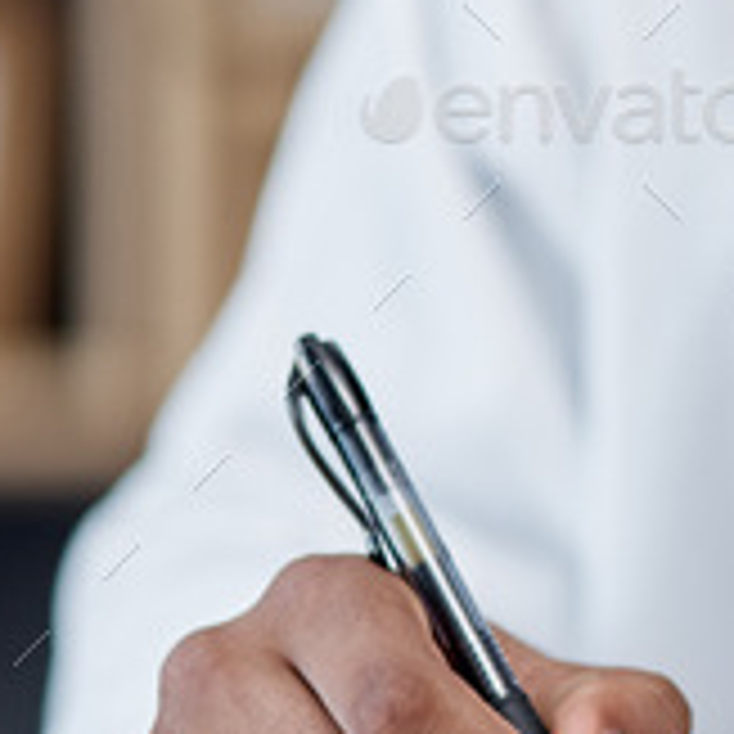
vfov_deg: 6.7
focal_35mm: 261
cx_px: 1225
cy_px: 320
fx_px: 6261
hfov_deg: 6.6
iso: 250
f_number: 2
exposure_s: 1/200
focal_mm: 85
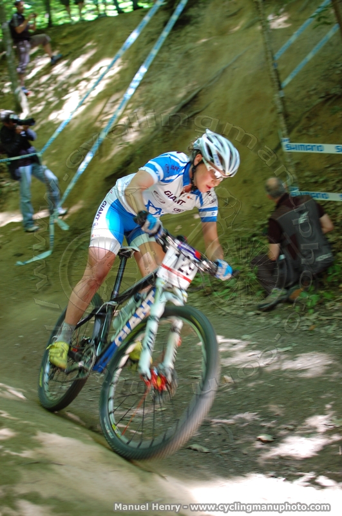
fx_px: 750
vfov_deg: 37.9
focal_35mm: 52
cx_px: 171
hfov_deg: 25.7
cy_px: 258
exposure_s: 1/125
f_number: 2.5
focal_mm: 35
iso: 400
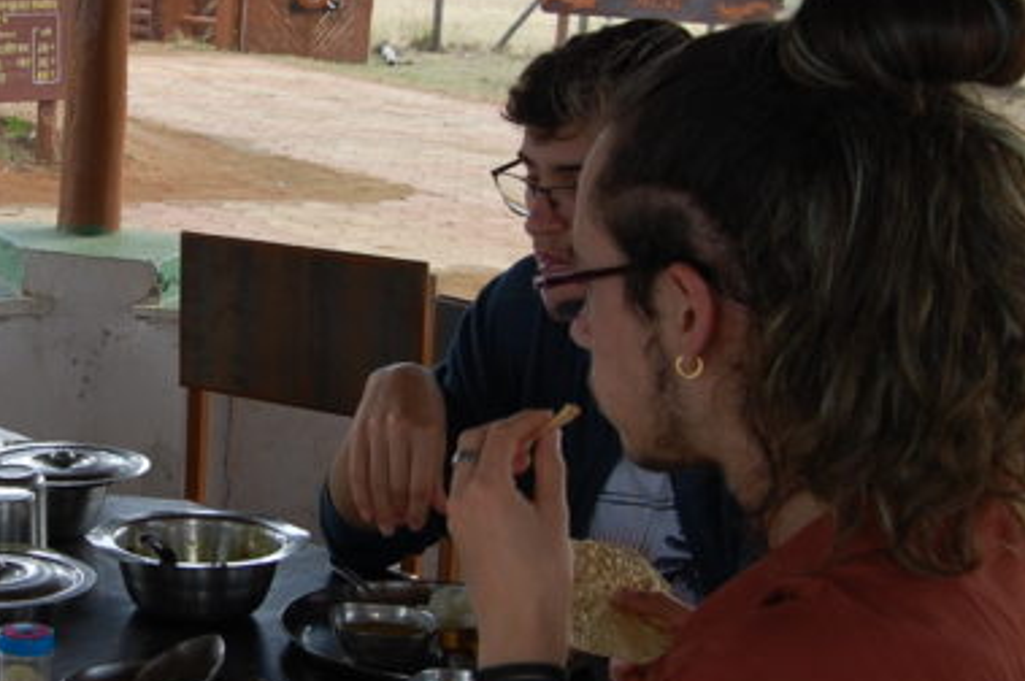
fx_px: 2077
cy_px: 323
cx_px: 76
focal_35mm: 73
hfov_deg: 26.7
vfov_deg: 18.6
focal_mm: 18
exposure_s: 1/60
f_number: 7.1
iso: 200
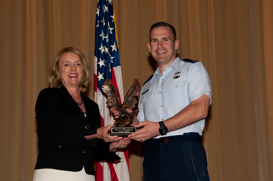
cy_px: 90
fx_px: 591
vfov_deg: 17.4
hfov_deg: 26.0
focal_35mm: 78
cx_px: 136
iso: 800
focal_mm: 78
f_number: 7.1
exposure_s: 1/125
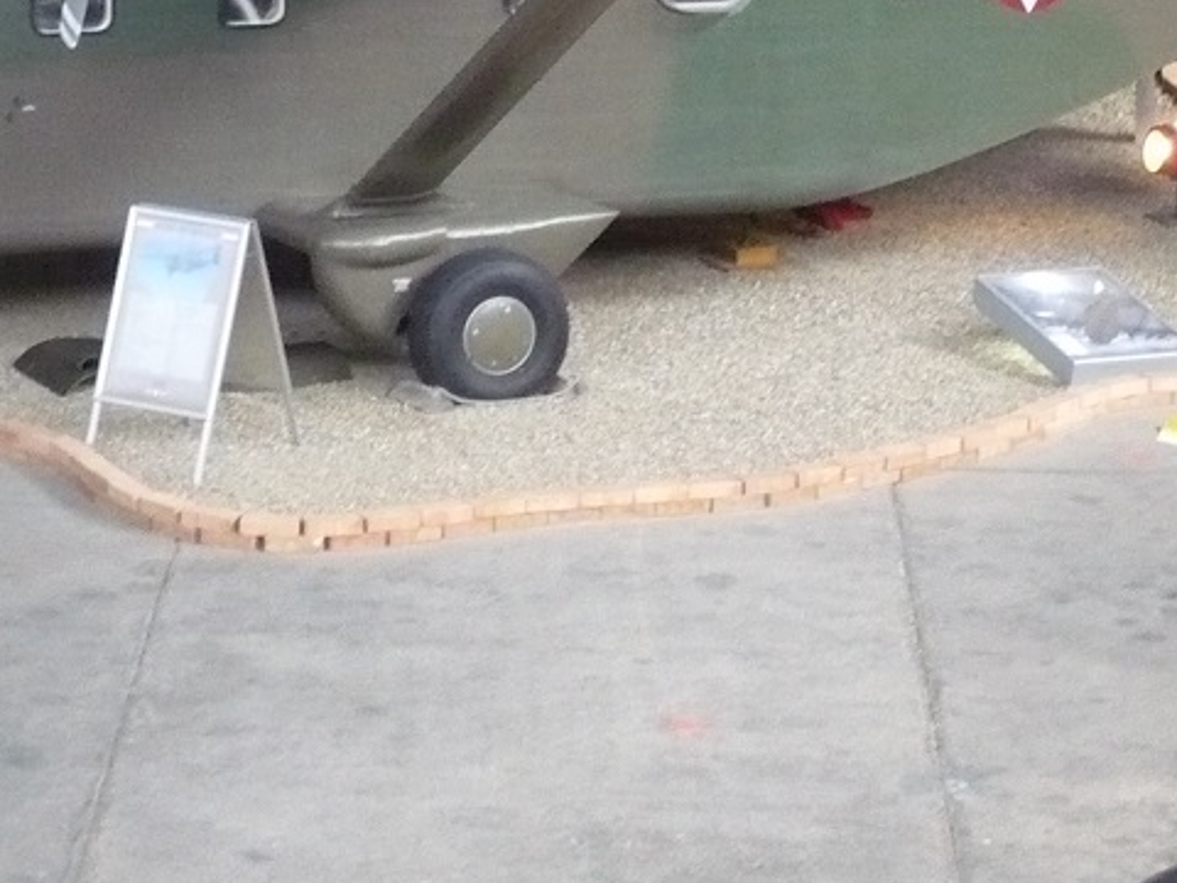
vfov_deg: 8.4
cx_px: 510
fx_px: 5950
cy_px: -81
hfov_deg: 11.3
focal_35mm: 175
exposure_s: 1/30
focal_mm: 11.5
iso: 400
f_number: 4
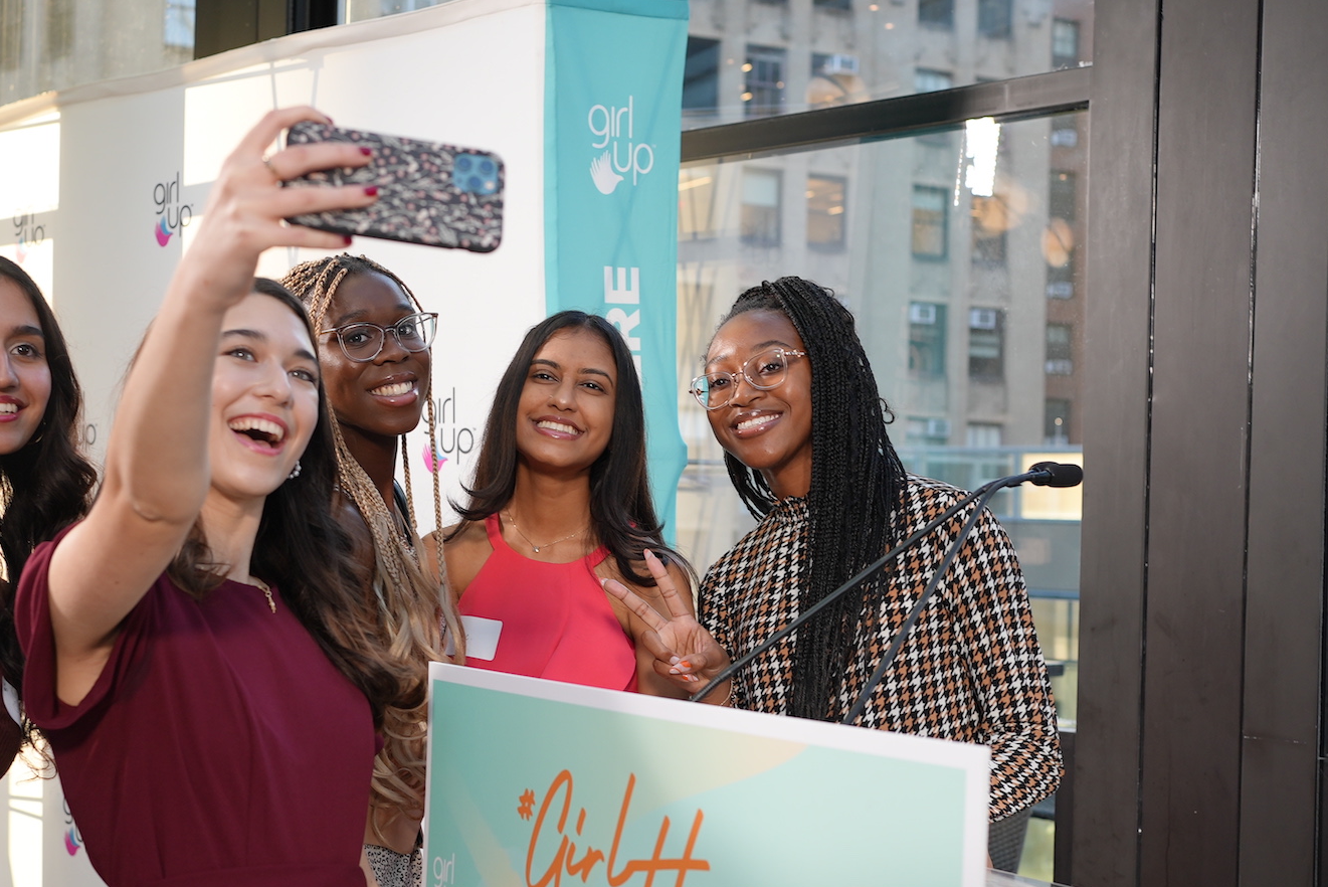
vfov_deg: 25.5
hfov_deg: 37.3
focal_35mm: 53
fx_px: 1956
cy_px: 493
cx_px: 505
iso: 250
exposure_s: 1/160
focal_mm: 35
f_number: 4
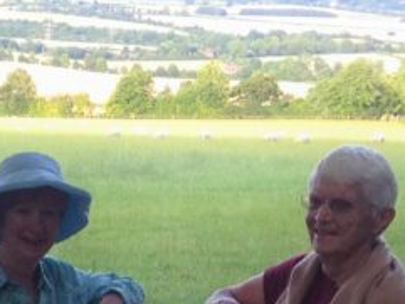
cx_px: -45
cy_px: 482
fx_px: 1639
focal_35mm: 140
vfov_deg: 10.2
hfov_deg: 13.8
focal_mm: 4.12
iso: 80
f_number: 2.4
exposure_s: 1/120
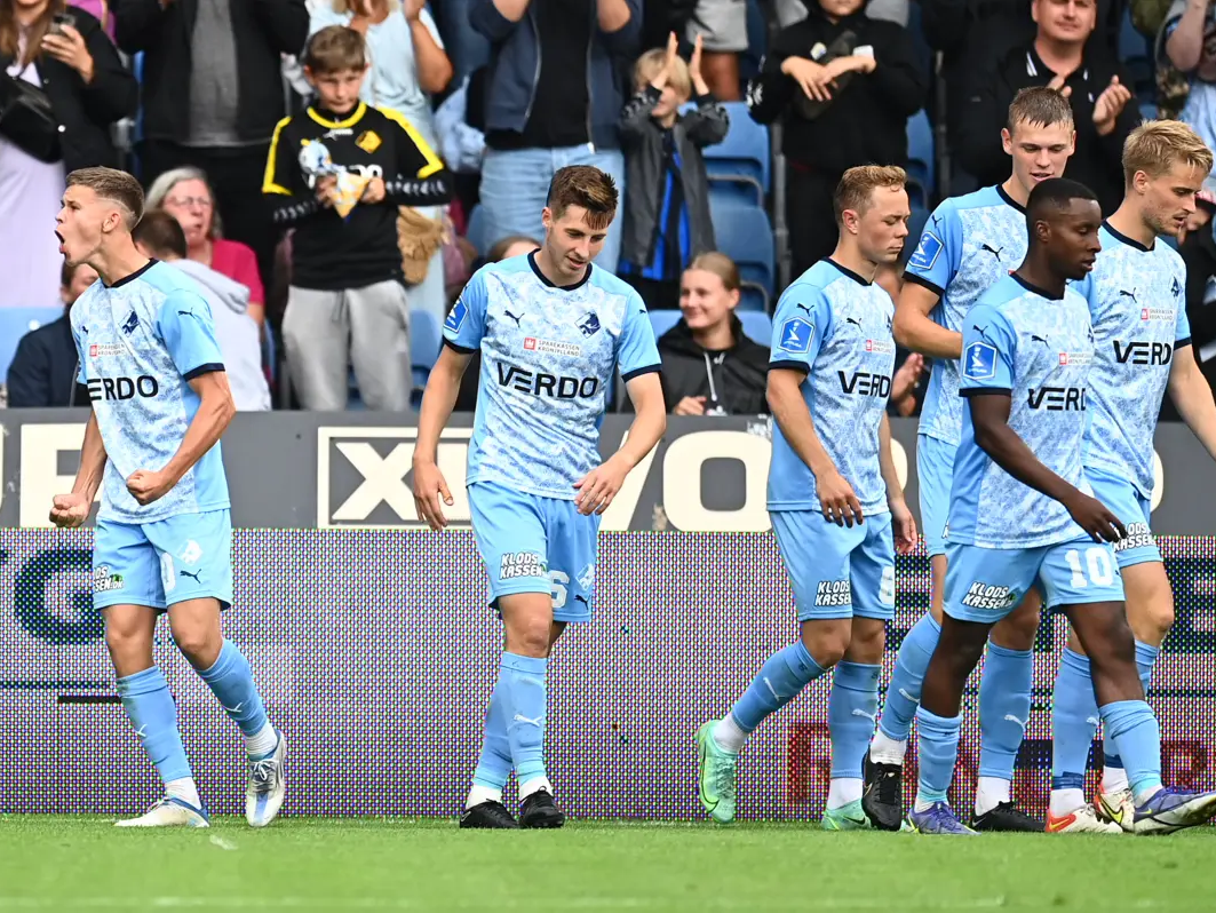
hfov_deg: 4.6
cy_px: 456
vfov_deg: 3.4
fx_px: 15251
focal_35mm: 434
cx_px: 570
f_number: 2.8
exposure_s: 1/2000
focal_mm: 400
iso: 800
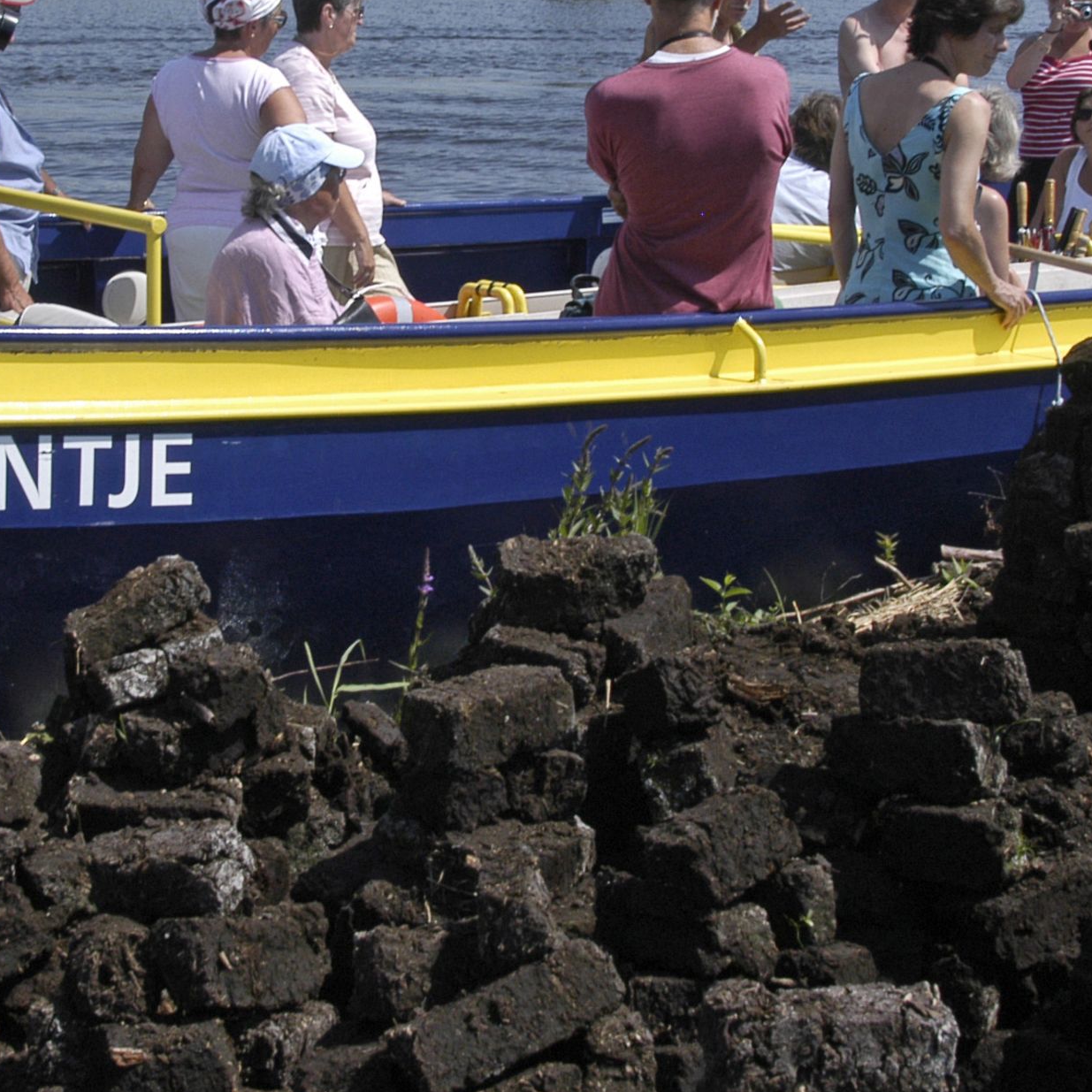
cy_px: 371
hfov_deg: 25.7
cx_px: 437
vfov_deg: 25.6
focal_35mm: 67
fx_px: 2391
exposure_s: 1/350
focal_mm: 20
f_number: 10
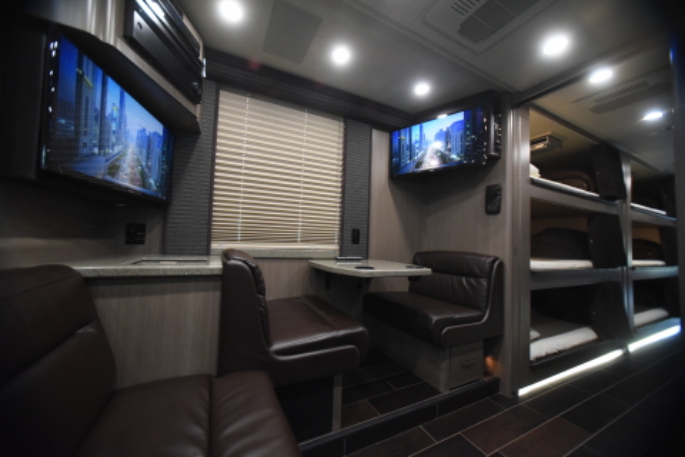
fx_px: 247
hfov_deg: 108.3
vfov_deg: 85.4
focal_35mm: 13
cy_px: 228
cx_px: 342
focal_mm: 13
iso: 5000
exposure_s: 1/125
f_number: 5
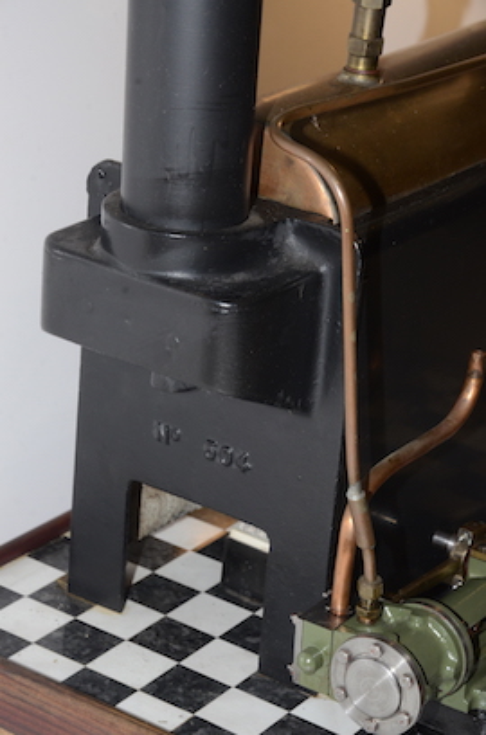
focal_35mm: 105
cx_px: 243
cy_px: 368
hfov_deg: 13.0
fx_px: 2137
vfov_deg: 19.5
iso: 800
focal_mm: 70
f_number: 13
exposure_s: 1/60
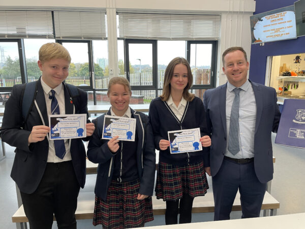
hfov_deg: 67.3
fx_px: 229
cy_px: 114
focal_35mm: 26
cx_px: 152
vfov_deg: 53.1
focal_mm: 4.2
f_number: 1.6
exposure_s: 1/50
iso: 64
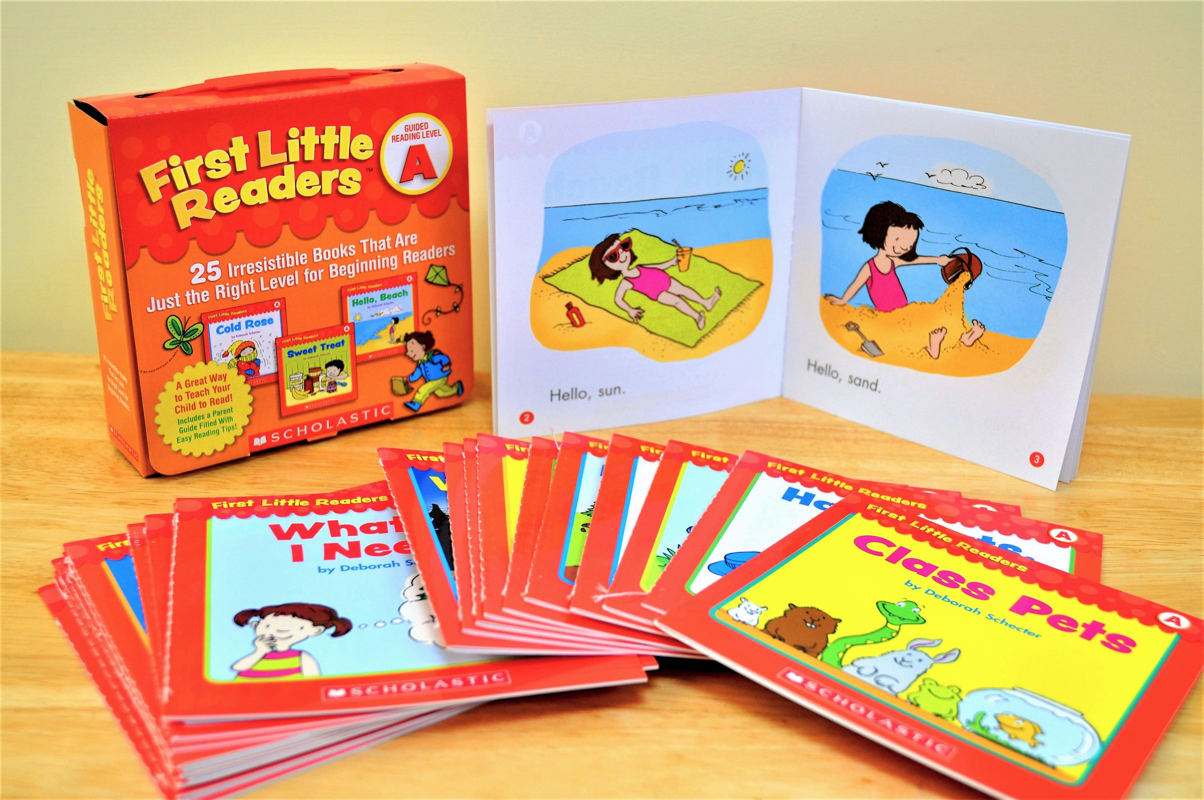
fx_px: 1553
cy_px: 400
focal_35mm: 46
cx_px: 602
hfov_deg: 42.4
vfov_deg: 28.9
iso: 400
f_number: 5
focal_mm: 31
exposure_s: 1/100
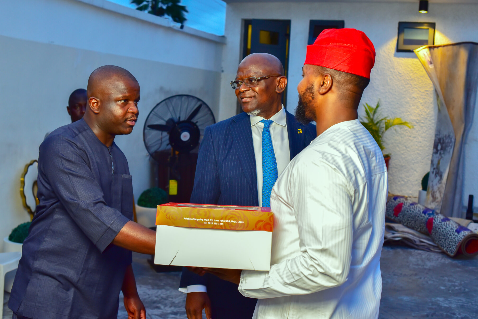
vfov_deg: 26.5
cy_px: 161
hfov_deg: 38.9
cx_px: 241
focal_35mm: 51
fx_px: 677
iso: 1250
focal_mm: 50
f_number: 5.6
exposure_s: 1/125
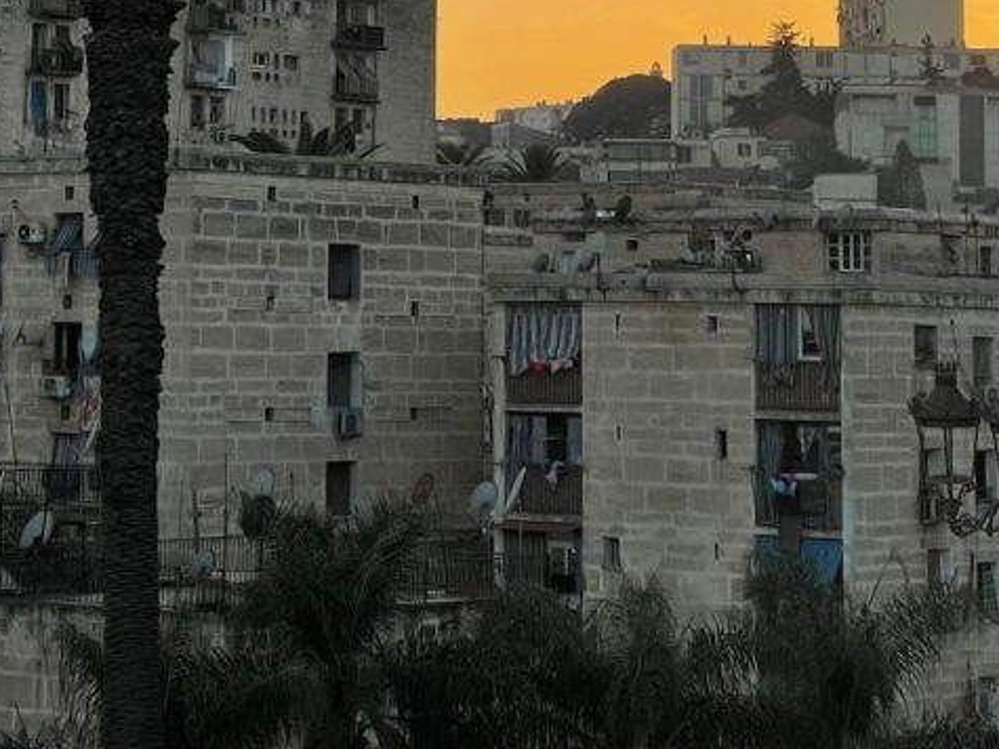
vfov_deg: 10.6
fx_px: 3982
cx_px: 225
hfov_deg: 14.2
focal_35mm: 138
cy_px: -25
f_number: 2.2
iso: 20
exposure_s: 1/539
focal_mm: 7.5
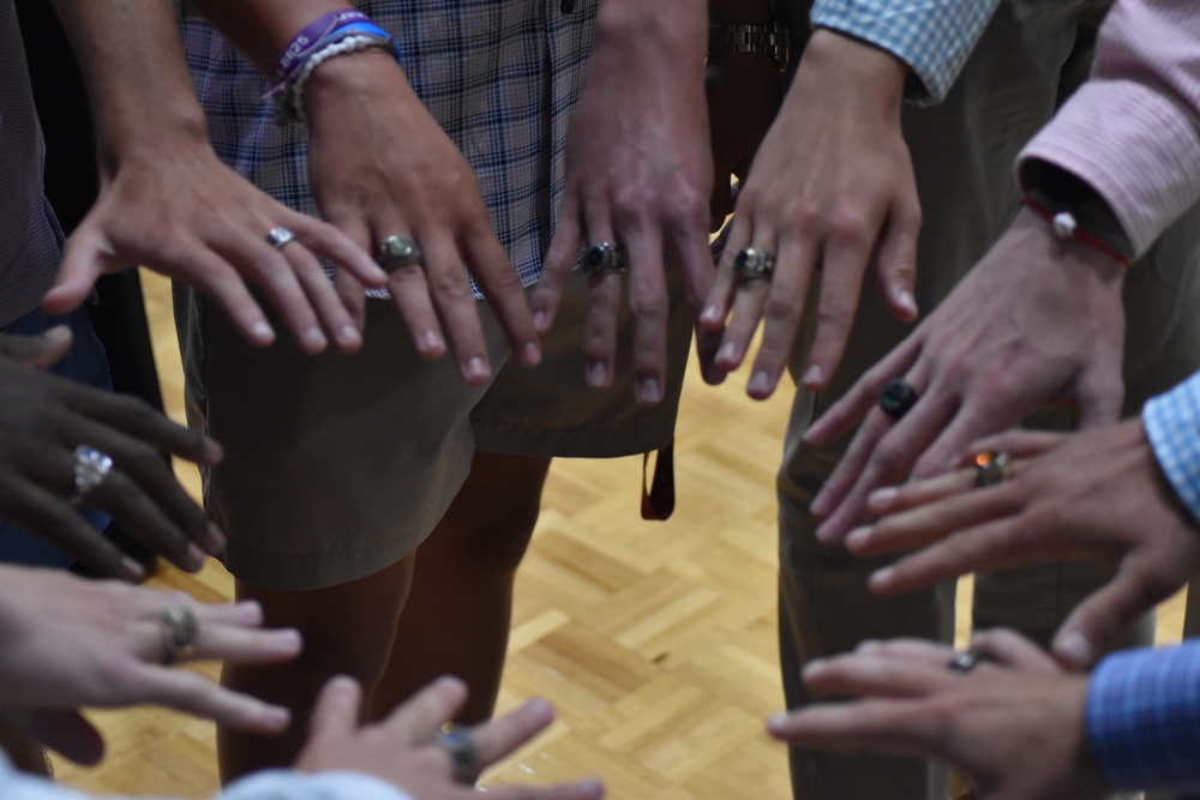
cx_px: 600
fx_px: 3500
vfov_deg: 13.0
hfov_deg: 19.5
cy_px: 400
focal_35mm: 105
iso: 2800
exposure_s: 1/125
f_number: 4
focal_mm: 70
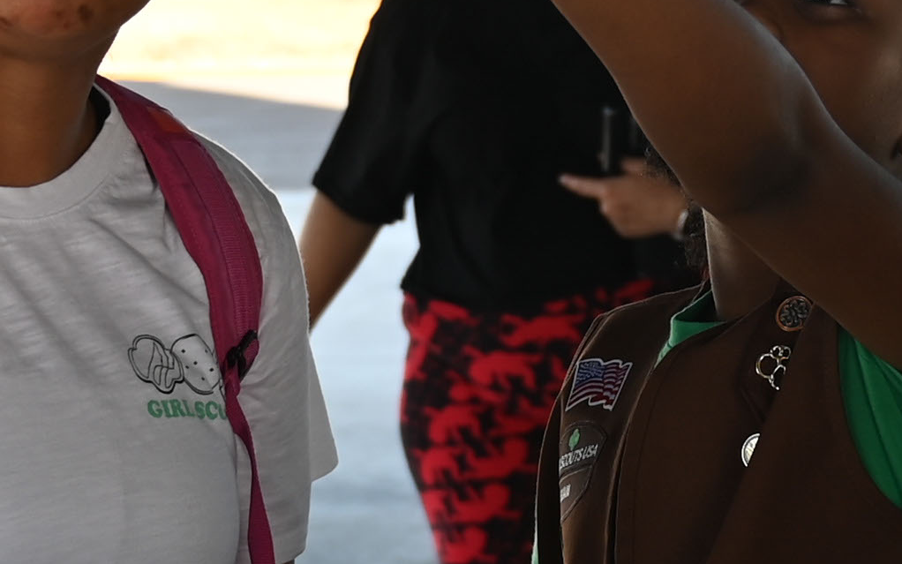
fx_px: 5114
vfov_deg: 6.3
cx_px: 763
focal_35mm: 208
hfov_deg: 10.0
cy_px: 422
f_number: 4
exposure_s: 1/250
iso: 125
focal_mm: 34.5
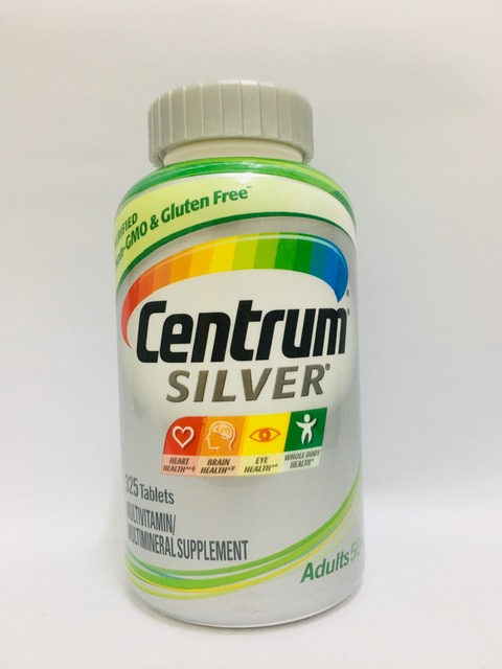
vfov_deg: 61.7
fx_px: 561
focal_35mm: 29
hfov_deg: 48.2
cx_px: 251
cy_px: 334
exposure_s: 1/30
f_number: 2.2
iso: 100
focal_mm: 4.15
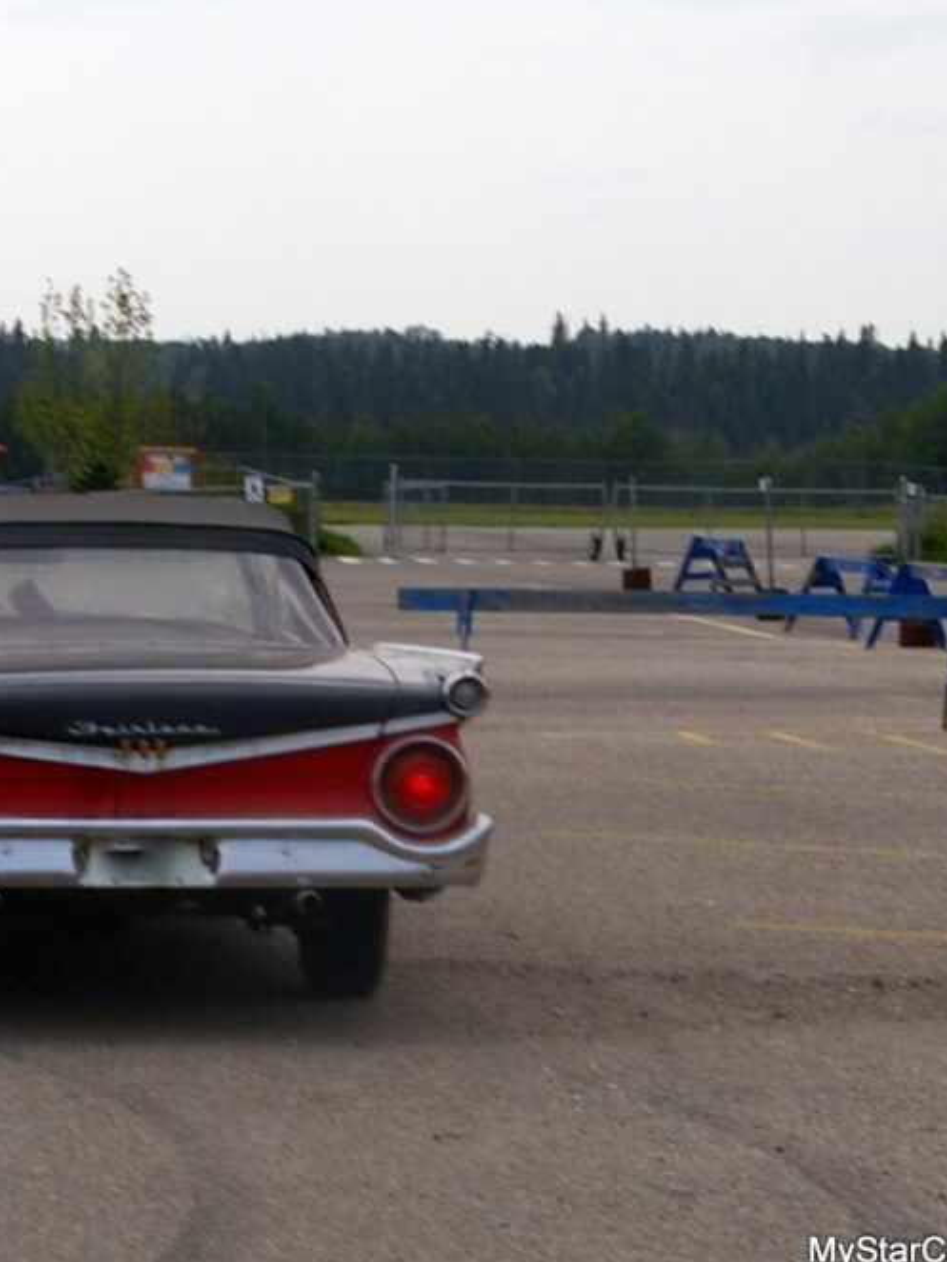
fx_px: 2799
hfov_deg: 19.0
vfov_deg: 25.4
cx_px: 156
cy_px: 634
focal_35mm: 77
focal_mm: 33
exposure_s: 1/350
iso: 200
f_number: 13
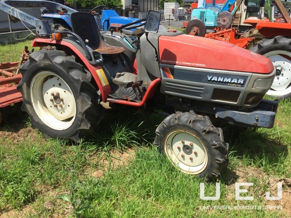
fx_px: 261
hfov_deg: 58.4
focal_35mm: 31
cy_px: 109
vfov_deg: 45.4
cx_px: 146
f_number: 2.4
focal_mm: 3.3
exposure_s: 1/947
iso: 25
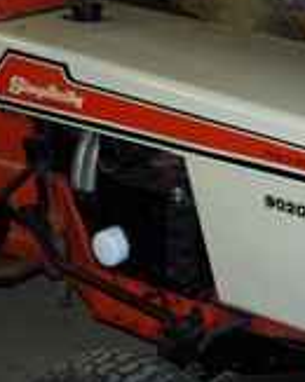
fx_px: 1097
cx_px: 92
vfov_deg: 19.8
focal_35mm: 97
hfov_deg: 15.8
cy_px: 190
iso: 200
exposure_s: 1/30
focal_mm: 9.86
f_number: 2.9
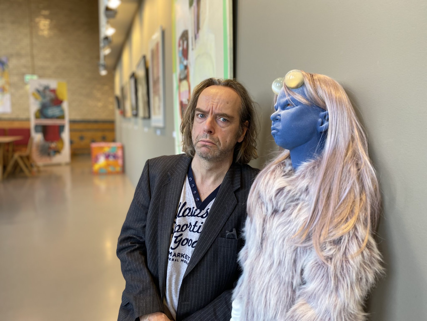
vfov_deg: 53.1
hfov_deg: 67.3
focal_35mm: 26
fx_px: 321
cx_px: 214
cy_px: 160
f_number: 1.8
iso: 125
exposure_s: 1/100
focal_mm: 4.25
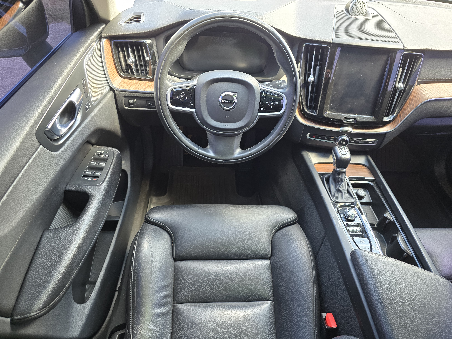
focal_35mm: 23
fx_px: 300
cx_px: 226
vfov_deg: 58.9
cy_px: 170
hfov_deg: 73.9
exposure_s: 1/120
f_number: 1.7
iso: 160
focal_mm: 6.3
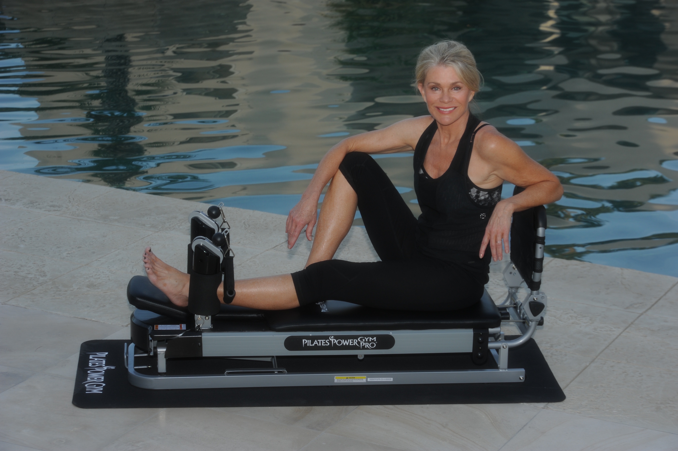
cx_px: 339
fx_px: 1882
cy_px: 226
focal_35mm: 100
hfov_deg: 20.4
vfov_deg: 13.7
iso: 250
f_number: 8
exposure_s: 1/160
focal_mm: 100
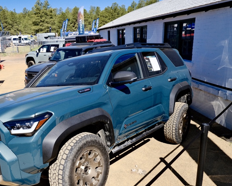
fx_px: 227
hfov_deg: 53.5
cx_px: 85
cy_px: 115
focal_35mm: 33
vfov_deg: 44.2
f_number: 5.6
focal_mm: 15
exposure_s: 1/800
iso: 320
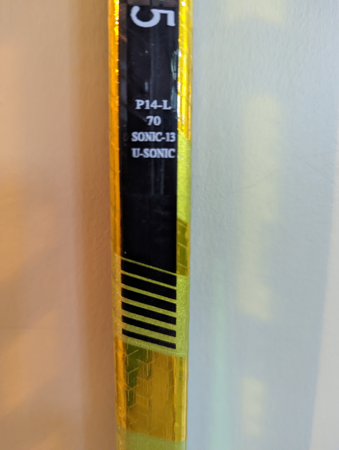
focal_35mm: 24
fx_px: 313
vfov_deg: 71.5
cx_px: 170
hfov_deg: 56.9
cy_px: 225
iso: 1934
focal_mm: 6.81
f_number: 1.85
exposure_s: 1/60
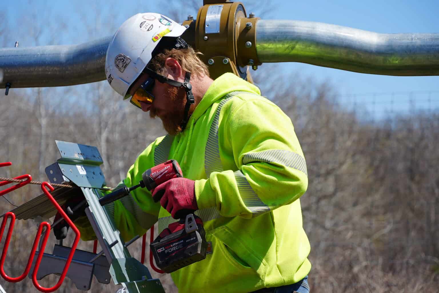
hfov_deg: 15.8
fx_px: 1586
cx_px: 220
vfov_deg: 10.6
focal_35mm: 130
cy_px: 146
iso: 80
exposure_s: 1/500
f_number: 5.6
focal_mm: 87
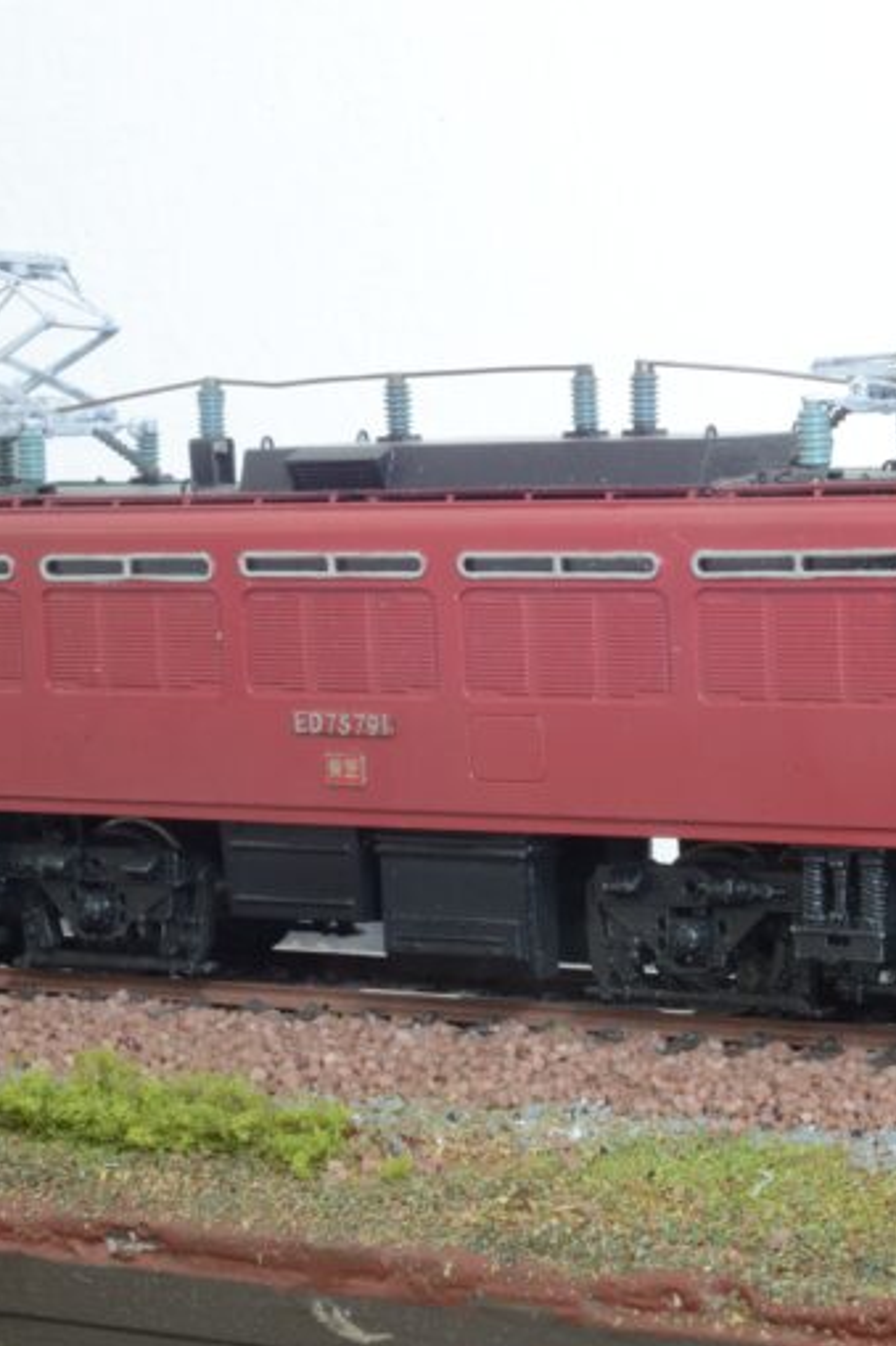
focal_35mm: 83
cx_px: 613
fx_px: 3101
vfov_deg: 24.5
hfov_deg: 16.4
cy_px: 673
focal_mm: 55
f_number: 32
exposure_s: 8
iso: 320
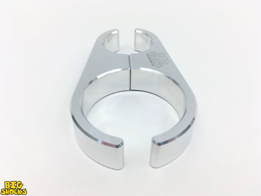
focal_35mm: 29
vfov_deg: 48.2
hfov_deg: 61.6
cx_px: 130
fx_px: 219
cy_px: 98
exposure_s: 1/225
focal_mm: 4.15
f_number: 2.2
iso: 25
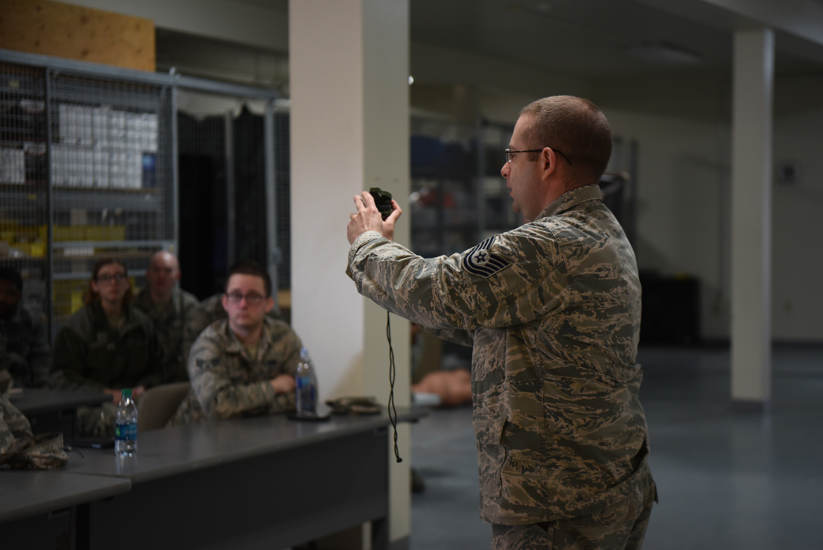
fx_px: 1601
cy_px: 275
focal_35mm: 70
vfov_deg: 19.5
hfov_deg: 28.8
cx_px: 412
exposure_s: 1/60
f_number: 2.8
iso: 1000
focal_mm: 70
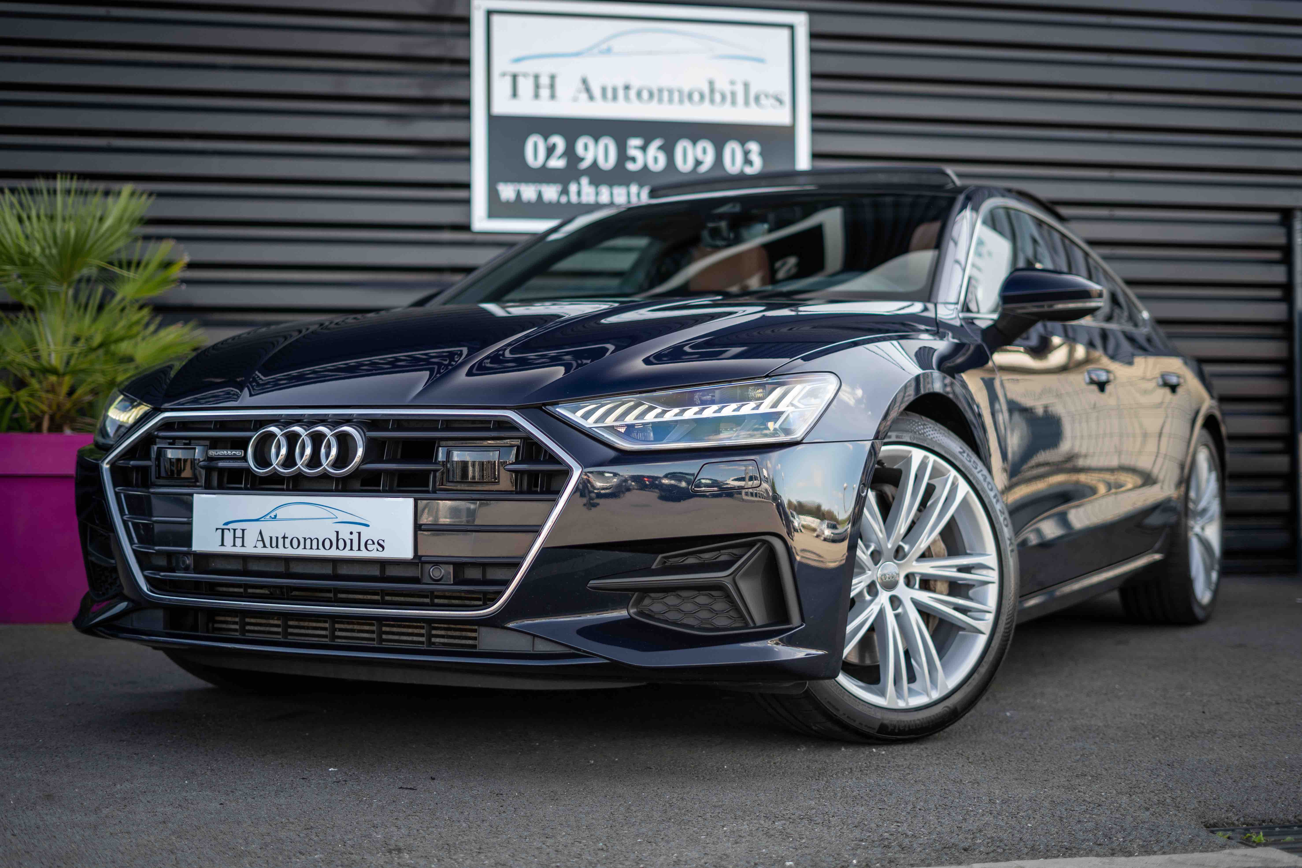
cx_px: 651
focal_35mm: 50
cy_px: 434
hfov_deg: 39.6
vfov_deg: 27.0
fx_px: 1808
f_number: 1.8
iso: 80
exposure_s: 1/200
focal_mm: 50
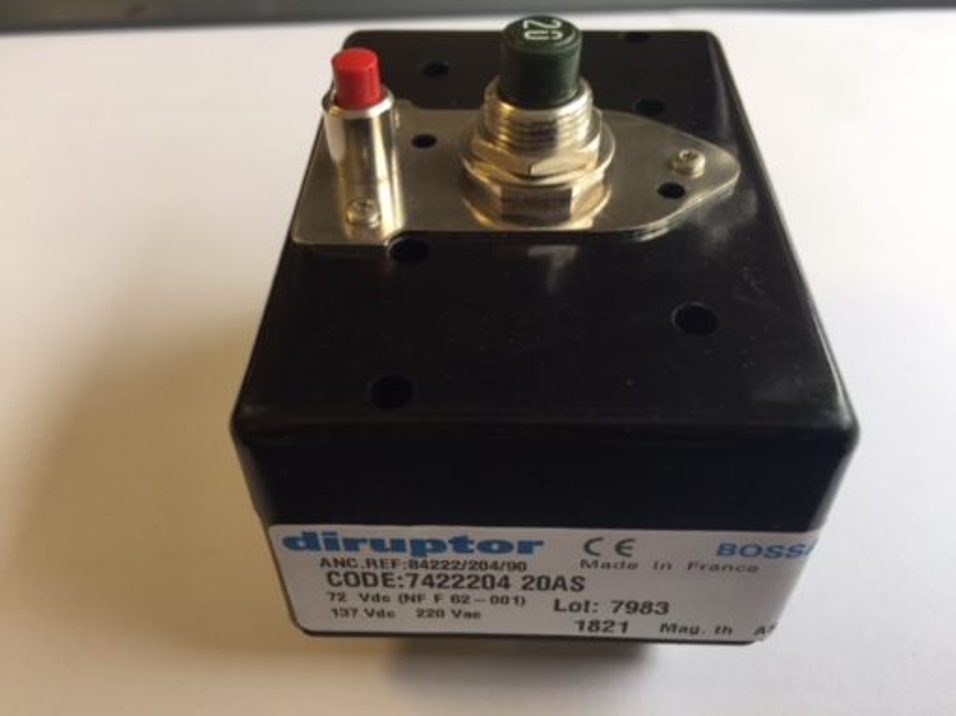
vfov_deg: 48.2
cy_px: 358
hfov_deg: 61.7
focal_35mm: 29
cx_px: 478
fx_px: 801
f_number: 2.2
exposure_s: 1/50
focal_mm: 4.15
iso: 40
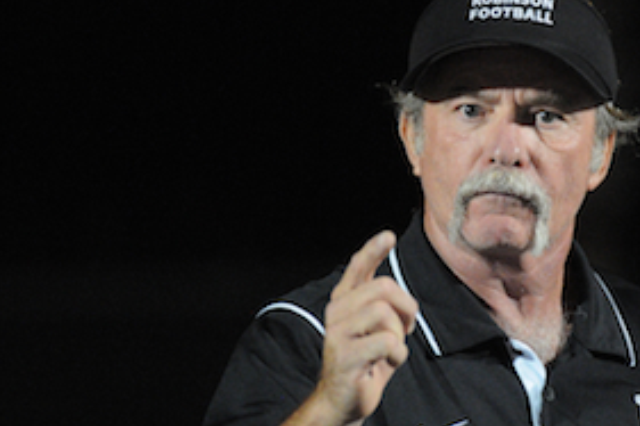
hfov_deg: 4.4
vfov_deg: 2.9
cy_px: 216
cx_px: 460
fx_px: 8295
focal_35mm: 467
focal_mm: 175
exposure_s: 1/320
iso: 3200
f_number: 2.8
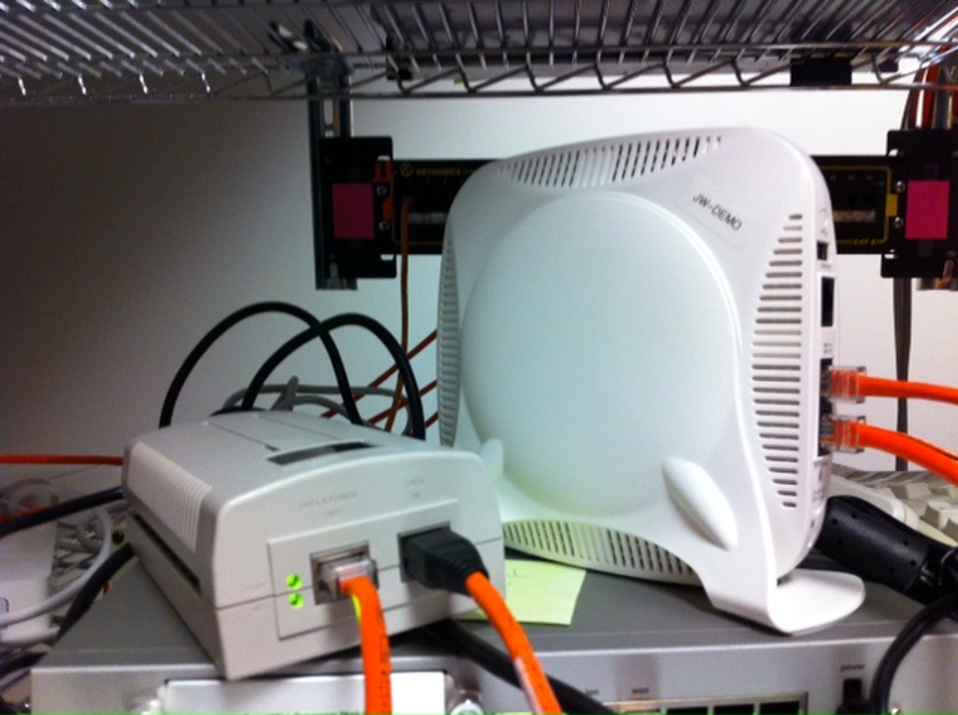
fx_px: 967
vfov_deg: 40.6
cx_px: 479
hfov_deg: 52.7
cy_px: 358
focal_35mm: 35
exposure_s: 1/15
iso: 125
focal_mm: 3.85
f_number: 2.8
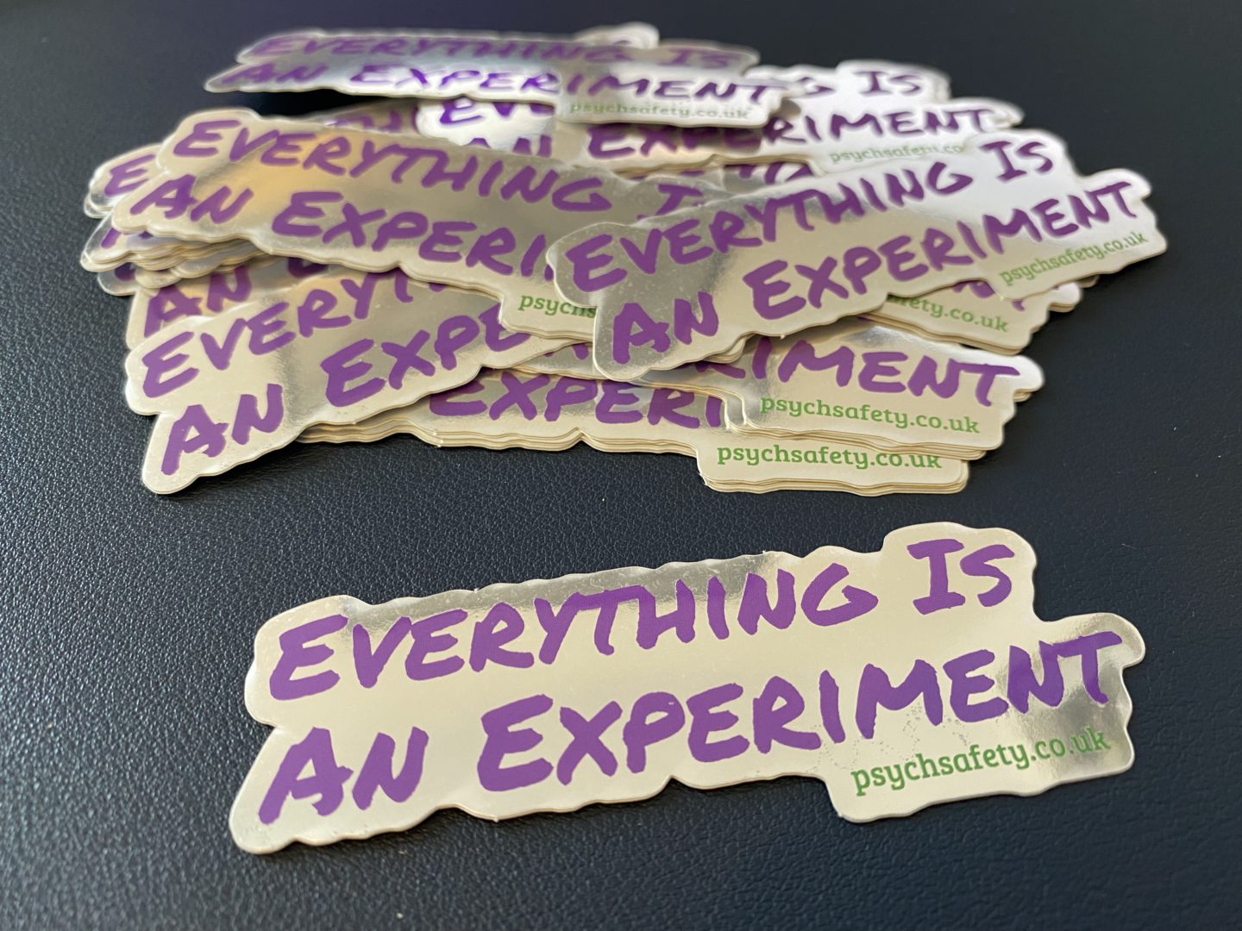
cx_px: 621
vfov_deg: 53.1
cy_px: 466
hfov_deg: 67.3
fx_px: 933
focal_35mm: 26
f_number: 1.8
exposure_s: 1/50
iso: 160
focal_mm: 4.25
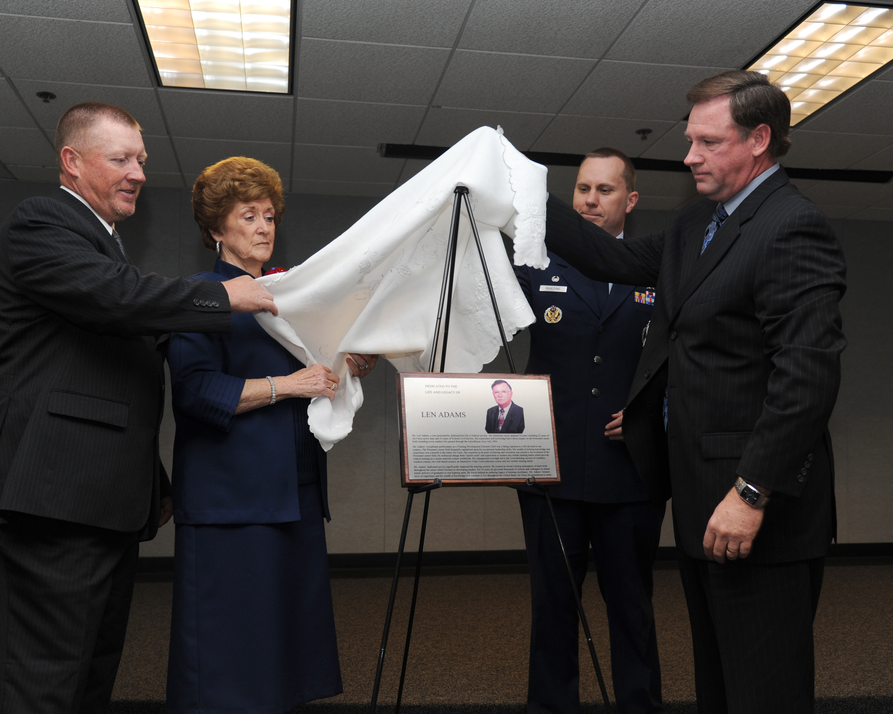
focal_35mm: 37
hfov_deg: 49.1
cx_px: 449
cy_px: 368
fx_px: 978
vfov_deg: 40.1
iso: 500
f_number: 4.5
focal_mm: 31
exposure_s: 1/125
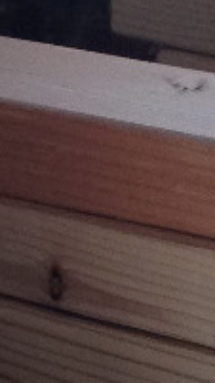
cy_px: 320
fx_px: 2616
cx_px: 225
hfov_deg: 4.7
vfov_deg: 8.3
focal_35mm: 258
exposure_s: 1/120
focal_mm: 4.12
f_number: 2.4
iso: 80
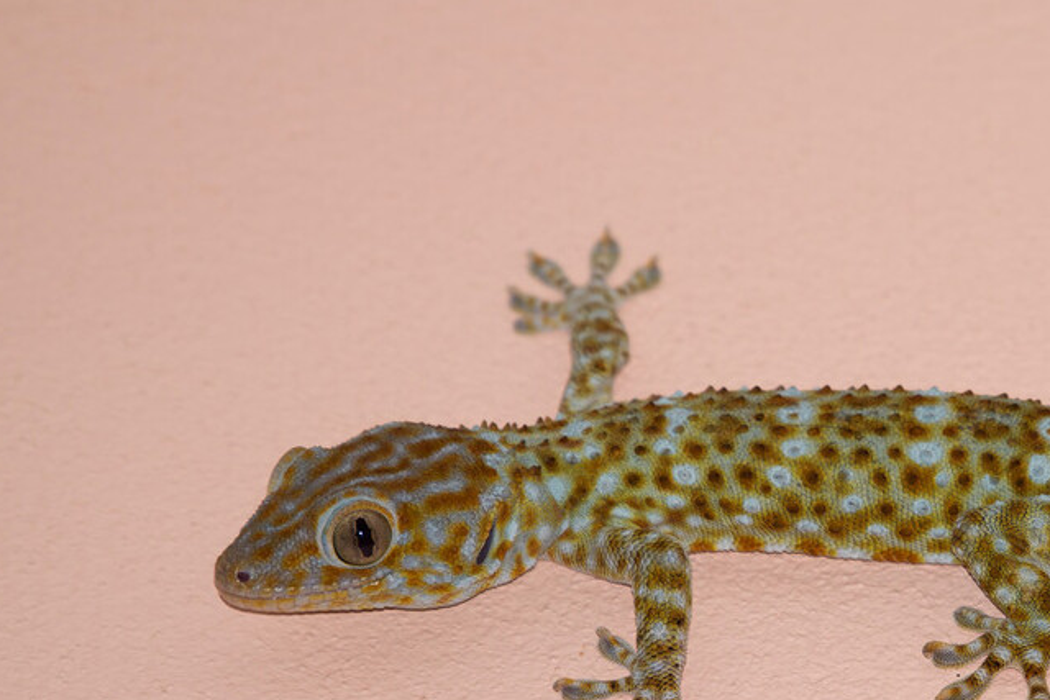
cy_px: 561
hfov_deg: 3.0
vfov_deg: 2.0
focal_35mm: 694
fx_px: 20245
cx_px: 975
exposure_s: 1/160
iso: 100
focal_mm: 370
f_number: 5.6
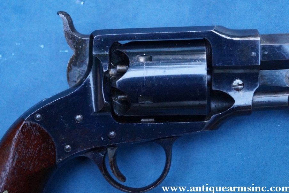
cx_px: 145
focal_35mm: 75
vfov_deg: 18.3
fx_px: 599
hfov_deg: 27.1
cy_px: 104
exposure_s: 1/15
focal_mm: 45
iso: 3200
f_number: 5.6
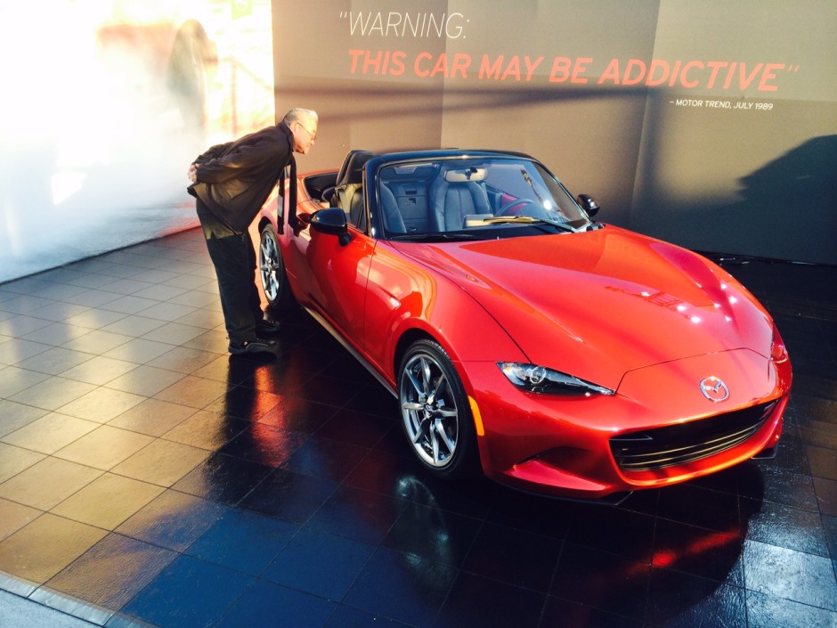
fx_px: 725
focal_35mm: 30
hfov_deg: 60.0
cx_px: 418
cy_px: 314
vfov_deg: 46.8
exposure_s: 1/159
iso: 32
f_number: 2.2
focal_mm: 4.12
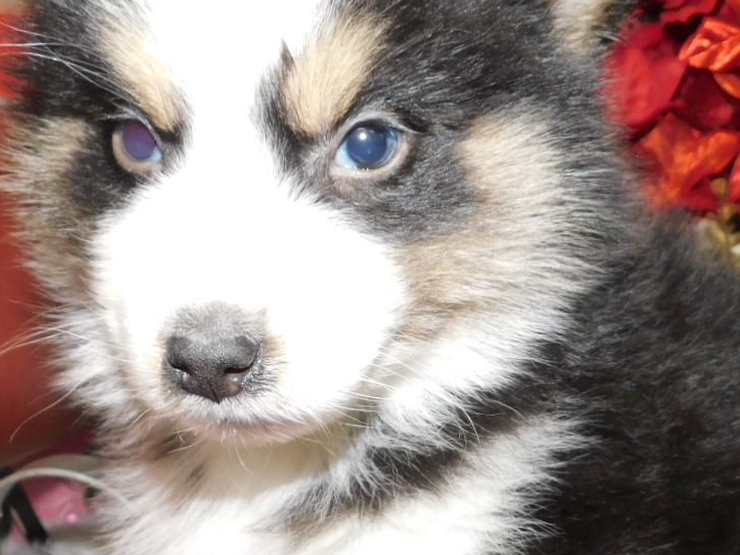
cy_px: 371
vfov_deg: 28.4
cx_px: 466
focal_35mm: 51
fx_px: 1090
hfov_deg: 37.3
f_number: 3
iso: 200
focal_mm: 4
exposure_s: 1/30
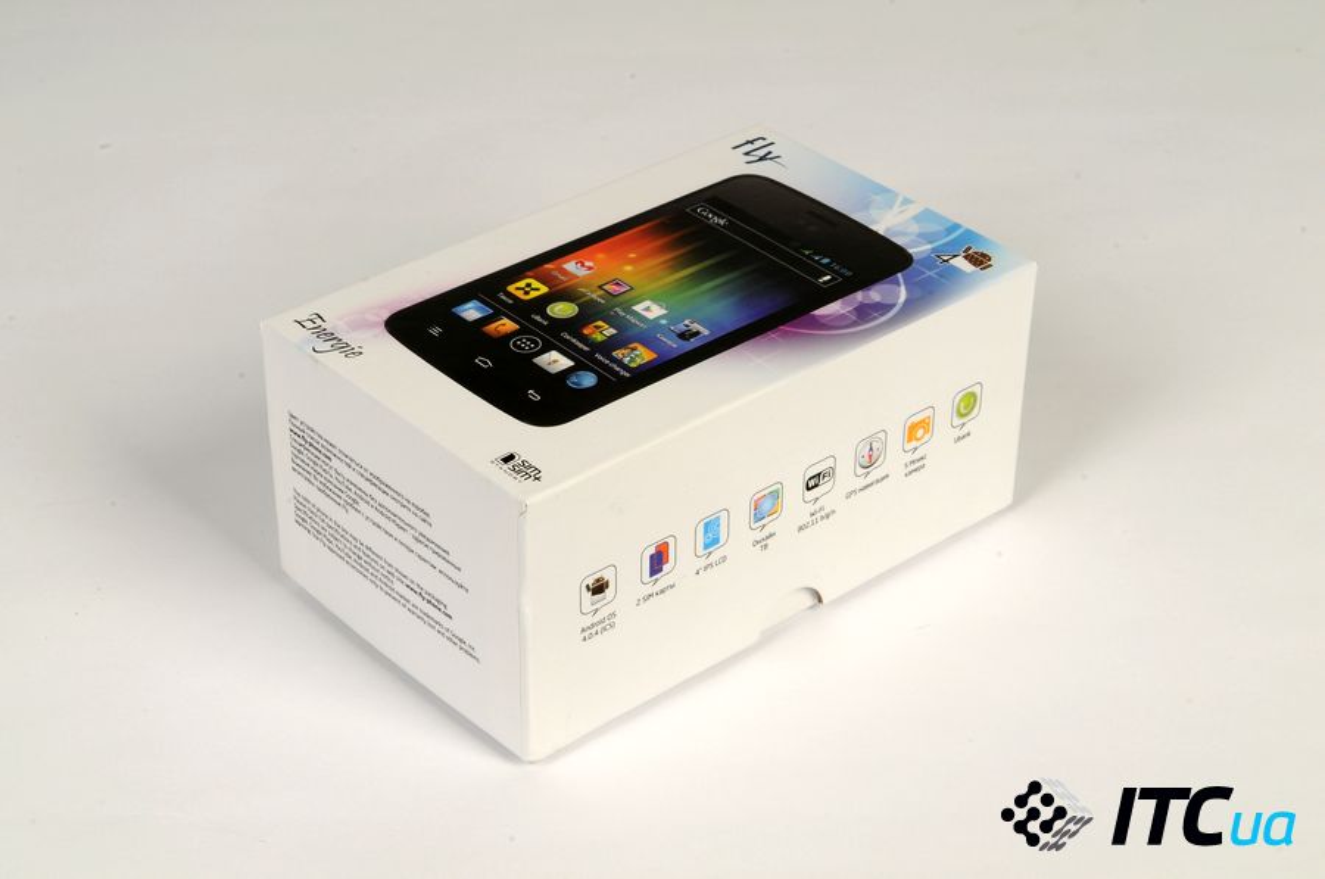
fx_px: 2646
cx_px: 662
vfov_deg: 18.9
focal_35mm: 72
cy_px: 440
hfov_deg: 28.1
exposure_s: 1/100
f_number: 22
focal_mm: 48
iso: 200
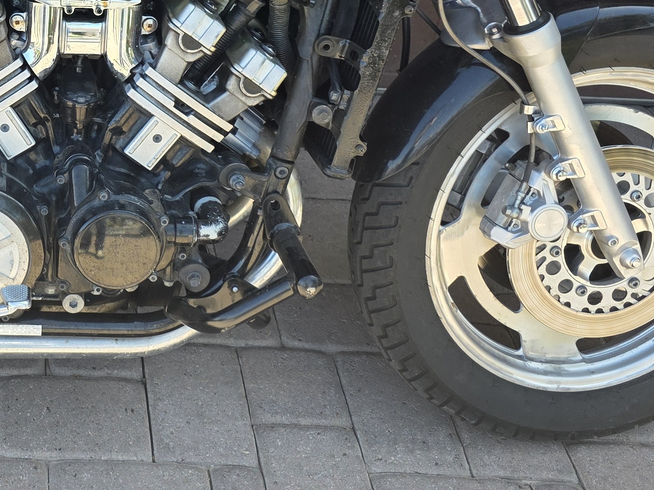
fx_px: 1152
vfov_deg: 23.3
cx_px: 0
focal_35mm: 61
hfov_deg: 29.6
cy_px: 28
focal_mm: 6.3
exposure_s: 1/359
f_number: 1.7
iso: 50
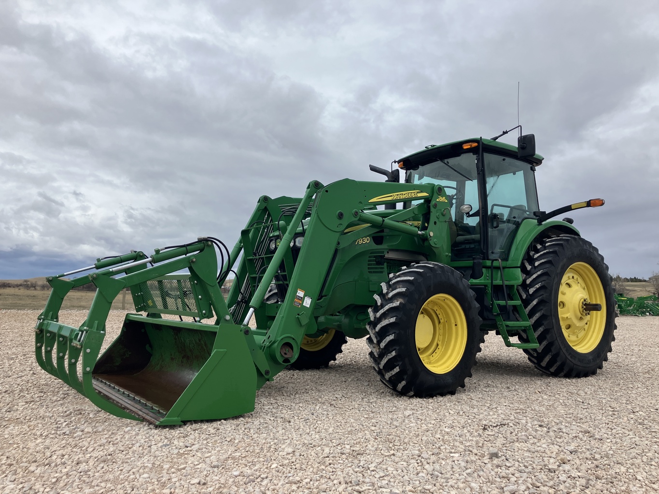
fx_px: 533
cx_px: 330
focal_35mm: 28
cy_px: 247
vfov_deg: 49.8
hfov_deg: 63.4
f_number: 1.8
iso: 32
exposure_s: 1/2703
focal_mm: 3.99
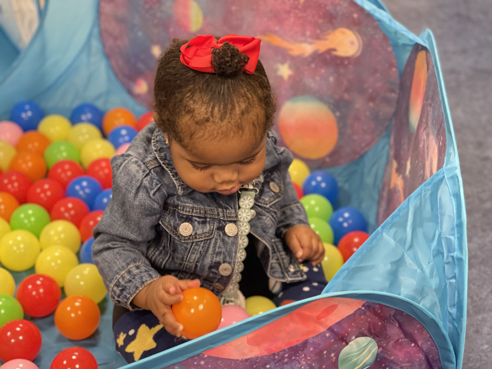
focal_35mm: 64
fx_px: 910
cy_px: 184
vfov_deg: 22.9
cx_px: 246
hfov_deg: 30.3
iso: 400
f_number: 2.2
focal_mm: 7.5
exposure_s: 1/30
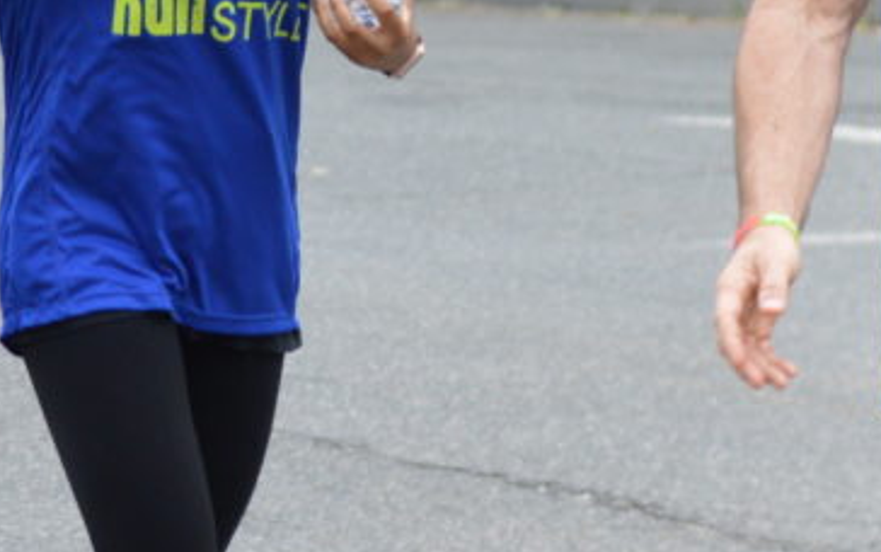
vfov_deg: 3.7
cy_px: -200
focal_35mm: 354
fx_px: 8508
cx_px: 1162
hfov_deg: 5.9
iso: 400
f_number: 4
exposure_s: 1/640
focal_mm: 55
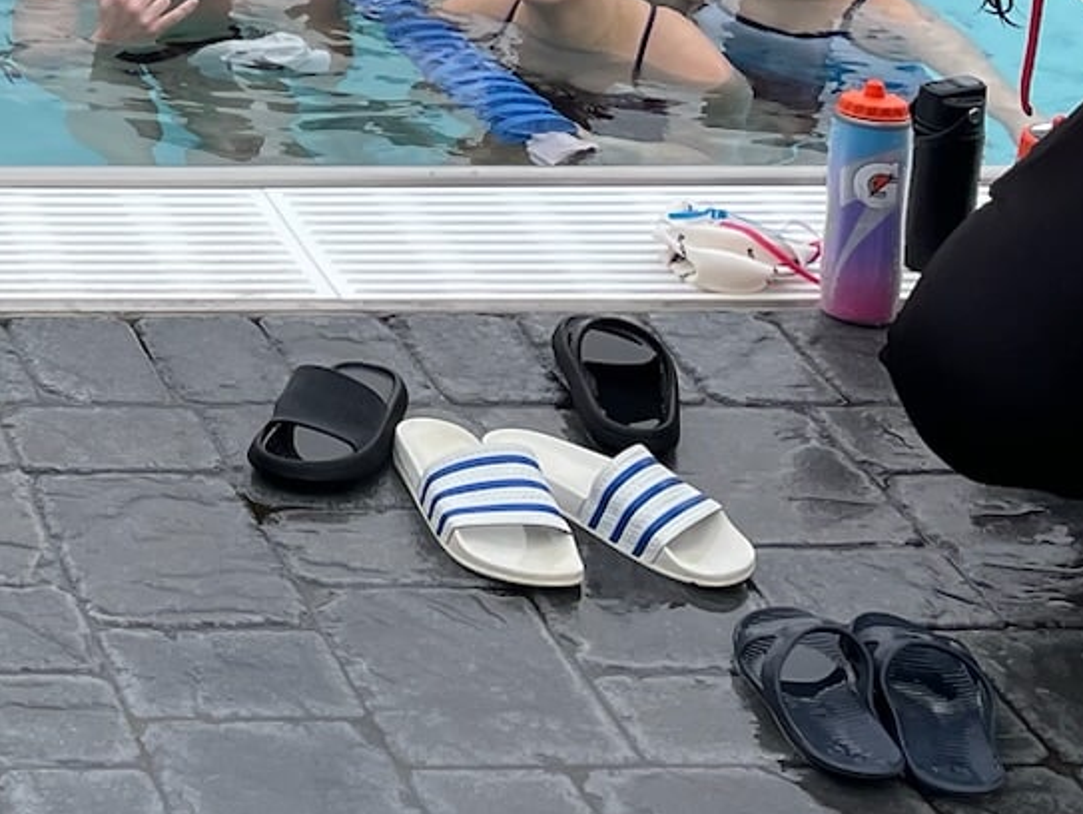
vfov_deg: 14.3
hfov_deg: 17.8
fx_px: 3068
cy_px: -345
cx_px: -578
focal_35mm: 98
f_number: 1.6
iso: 32
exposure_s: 1/335
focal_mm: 4.2
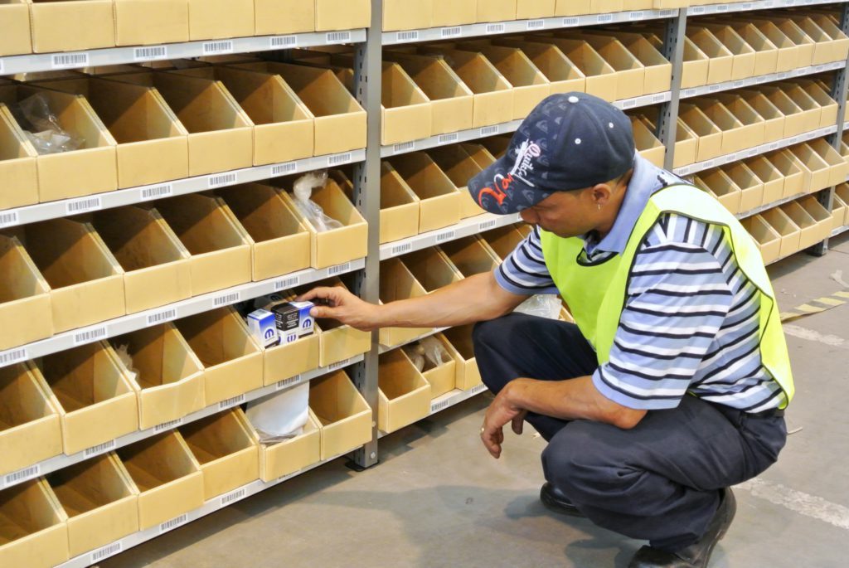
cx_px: 424
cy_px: 284
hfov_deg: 41.9
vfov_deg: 28.7
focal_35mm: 47
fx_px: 1109
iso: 800
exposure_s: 1/20
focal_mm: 17.5
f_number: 4.5
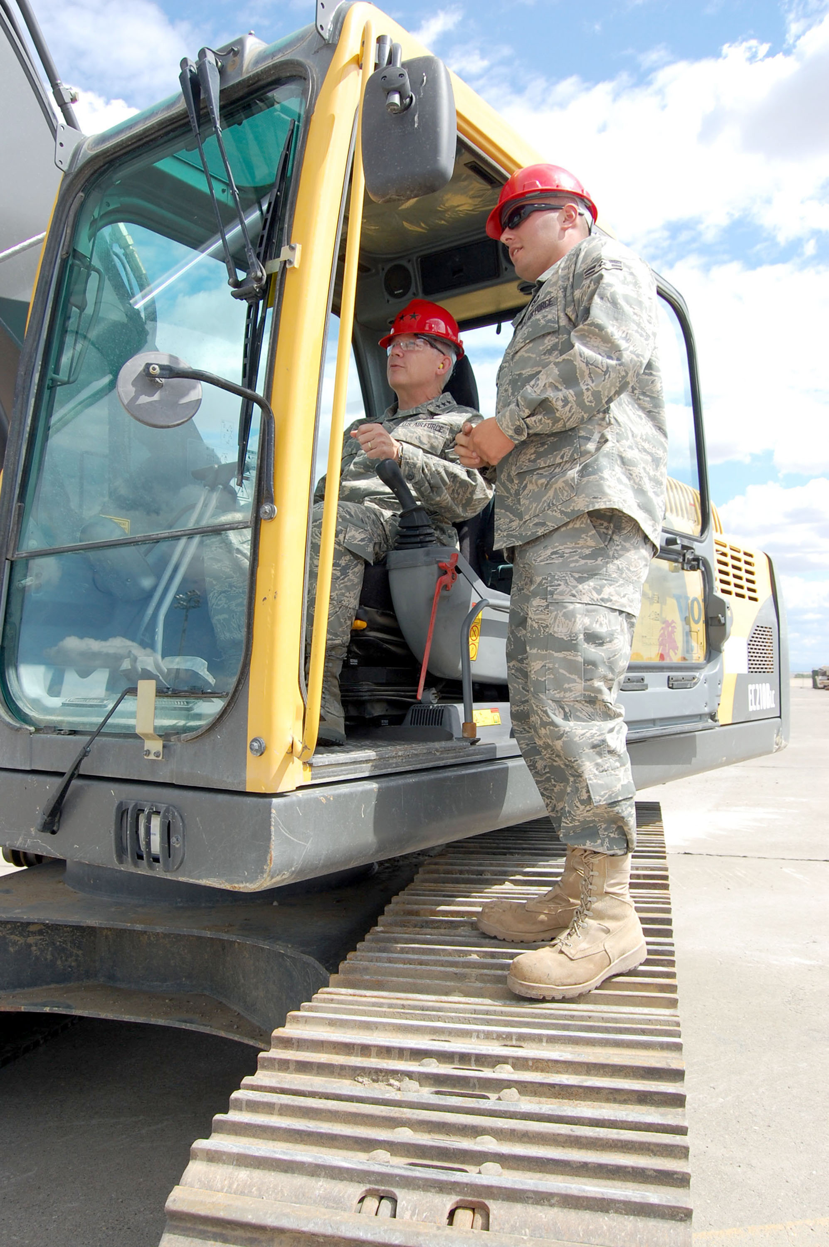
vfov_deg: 67.4
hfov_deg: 47.8
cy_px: 624
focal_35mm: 27
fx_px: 934
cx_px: 414
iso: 200
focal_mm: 18
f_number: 9
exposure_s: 1/320
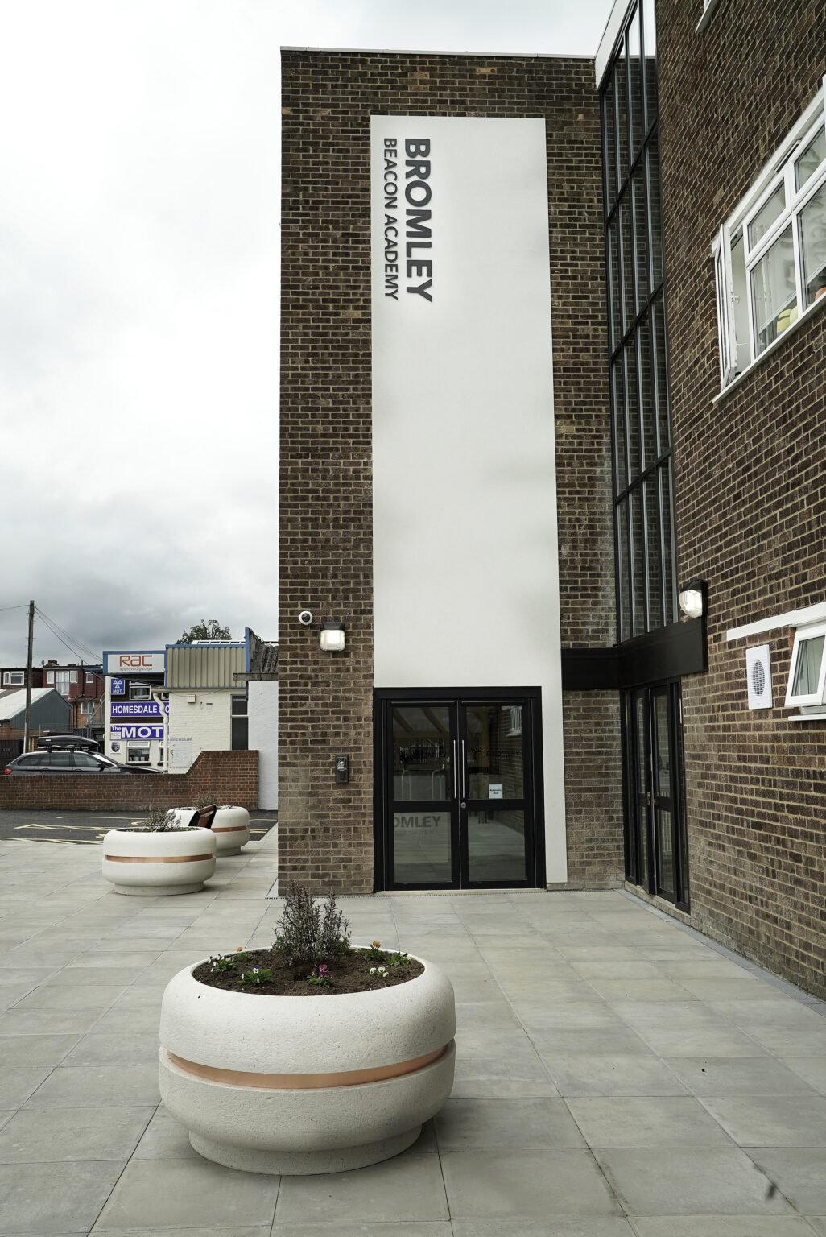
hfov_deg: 42.4
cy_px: 618
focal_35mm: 31
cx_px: 413
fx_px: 1065
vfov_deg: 60.3
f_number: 9
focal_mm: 31
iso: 400
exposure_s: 1/100
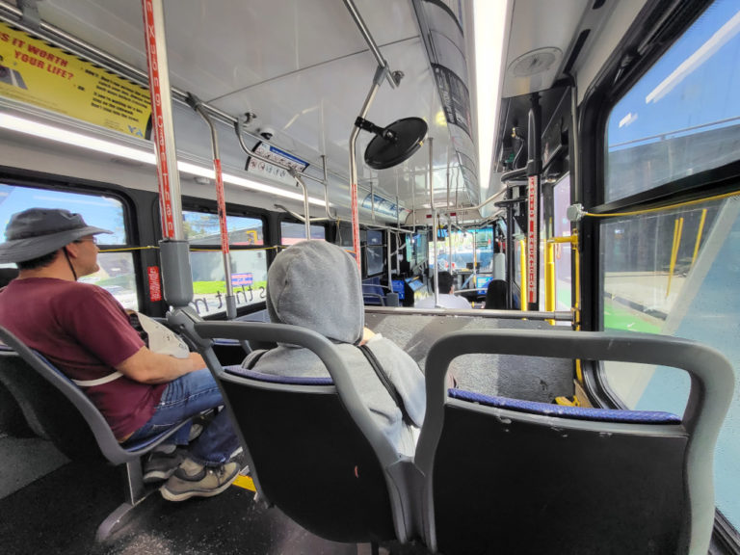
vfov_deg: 89.9
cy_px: 278
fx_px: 278
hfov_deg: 106.2
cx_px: 370
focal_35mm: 13
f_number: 2.2
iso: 100
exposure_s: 1/60
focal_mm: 1.74
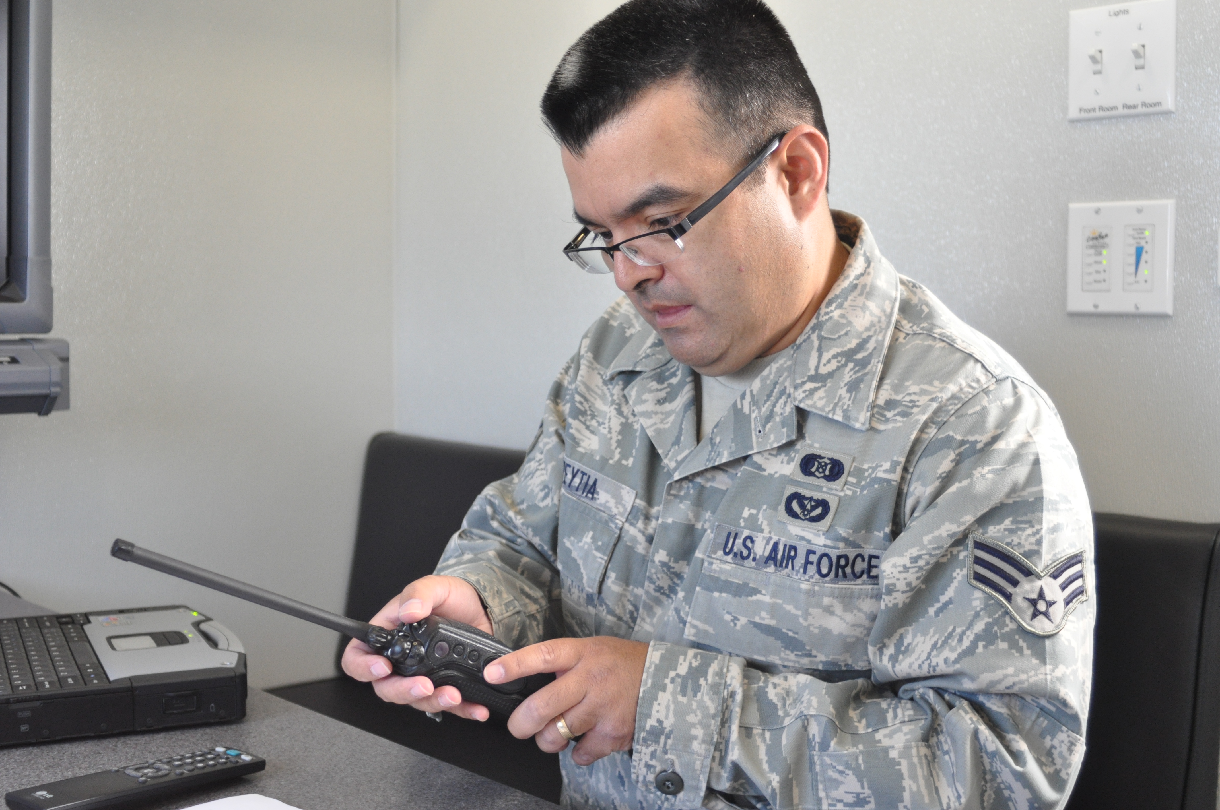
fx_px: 1422
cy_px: 405
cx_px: 610
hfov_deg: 46.4
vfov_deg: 31.8
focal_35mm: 42
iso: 800
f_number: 4
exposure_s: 1/60
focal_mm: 28
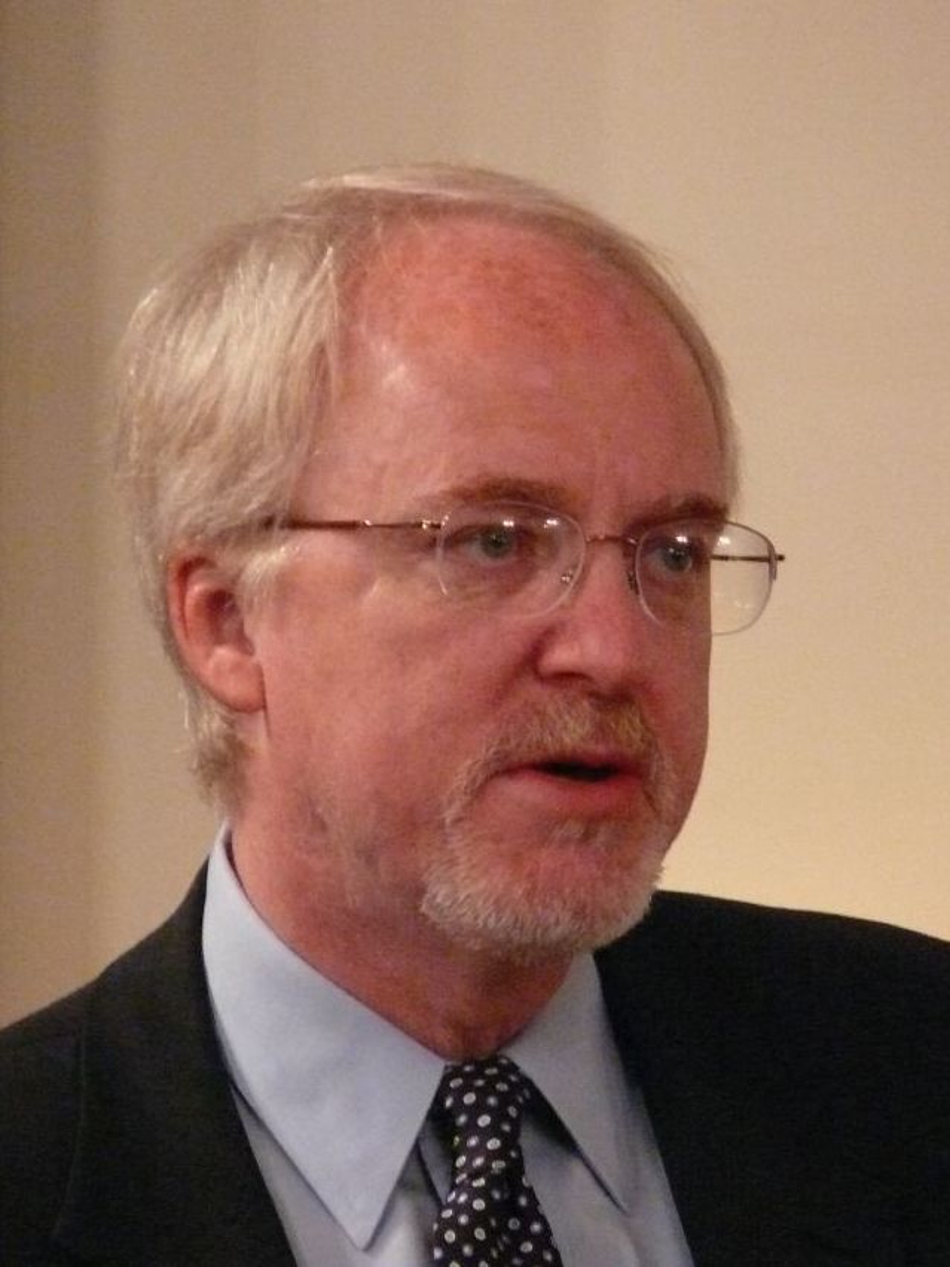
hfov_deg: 3.5
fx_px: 15369
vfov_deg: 4.7
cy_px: 634
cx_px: 475
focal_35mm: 420
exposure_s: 1/30
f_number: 3.7
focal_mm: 88.8
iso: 800
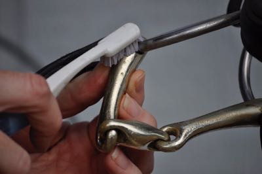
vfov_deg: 4.8
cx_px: 131
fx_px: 2072
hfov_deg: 7.2
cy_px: 87
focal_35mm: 285
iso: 200
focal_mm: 190
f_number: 5.6
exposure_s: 1/500
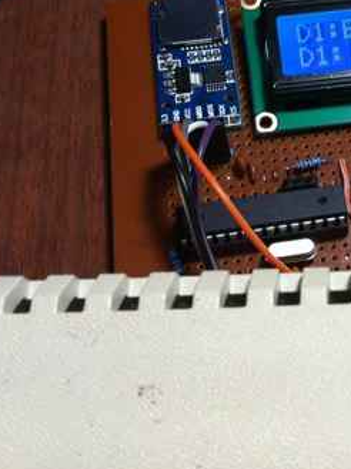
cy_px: 147
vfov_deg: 28.4
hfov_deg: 20.5
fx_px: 921
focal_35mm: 68
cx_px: 389
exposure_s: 1/40
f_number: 2.8
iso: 100
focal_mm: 3.85
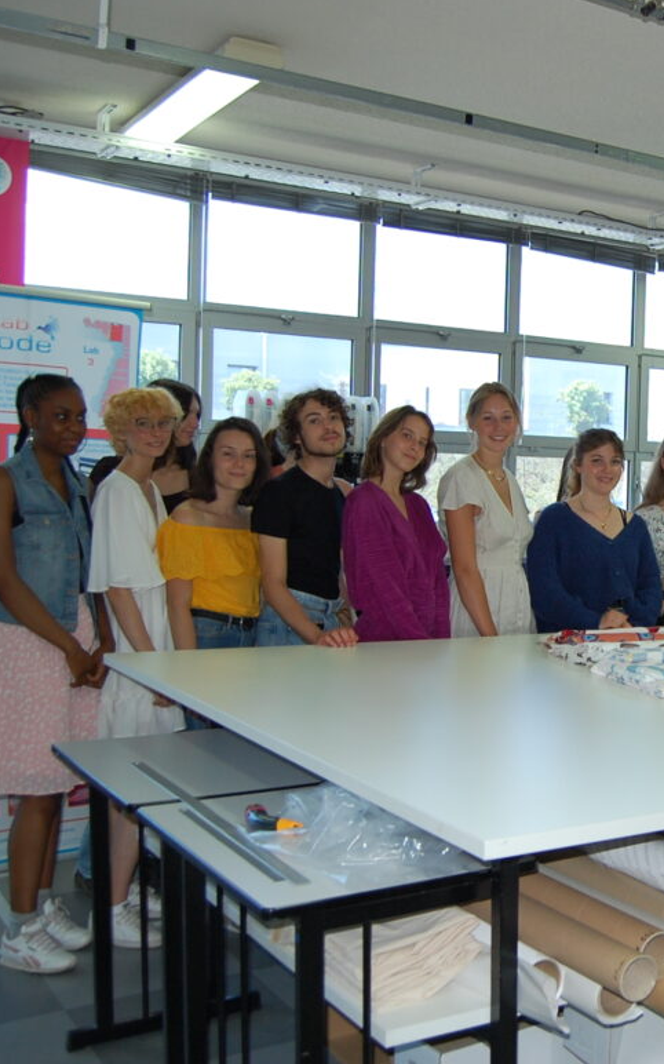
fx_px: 1217
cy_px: 533
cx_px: 675
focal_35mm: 42
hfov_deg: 28.5
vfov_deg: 47.2
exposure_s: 1/125
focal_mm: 18
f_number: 3.5
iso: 400
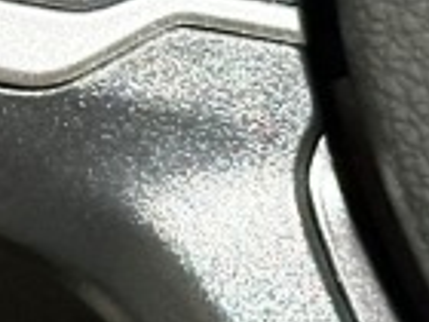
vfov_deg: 4.2
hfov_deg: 5.6
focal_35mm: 350
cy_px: -383
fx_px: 4338
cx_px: -208
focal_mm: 6.86
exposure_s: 1/30
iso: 400
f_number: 1.78
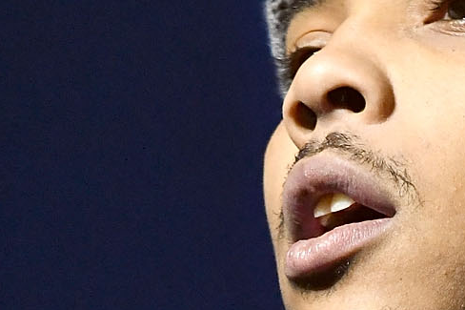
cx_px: 558
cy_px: 588
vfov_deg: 1.2
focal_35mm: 1169
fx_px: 15094
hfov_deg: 1.8
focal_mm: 190
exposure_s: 1/640
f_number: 3.5
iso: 3200
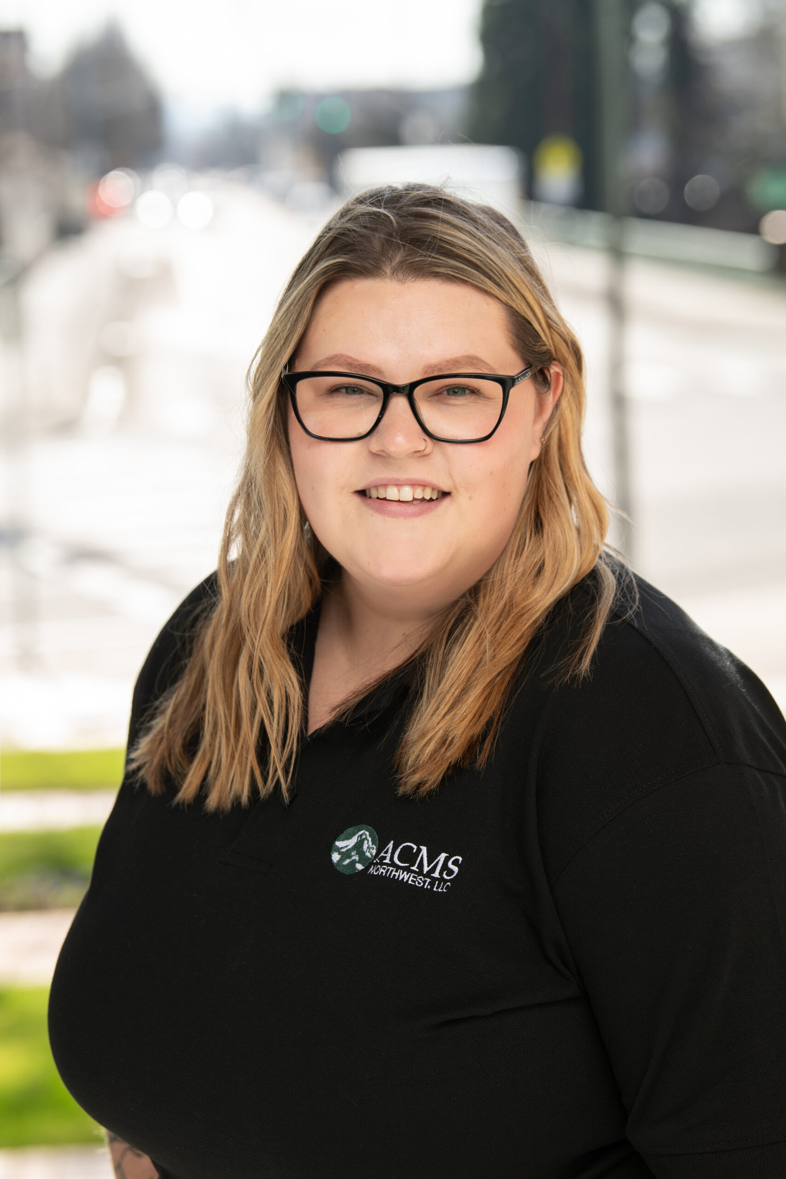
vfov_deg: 18.6
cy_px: 590
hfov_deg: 12.5
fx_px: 3602
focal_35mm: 110
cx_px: 393
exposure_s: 1/125
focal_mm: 110
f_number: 5
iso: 80
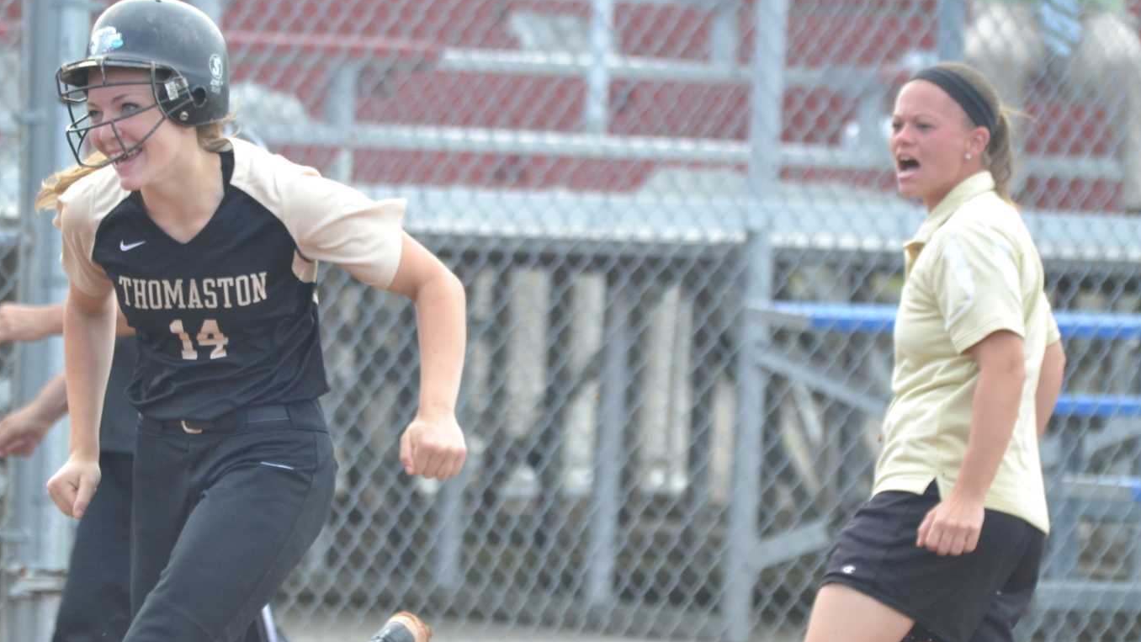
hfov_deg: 4.7
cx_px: 452
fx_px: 14003
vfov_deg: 2.6
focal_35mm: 463
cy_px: 376
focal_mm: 195
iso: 800
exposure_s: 1/800
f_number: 4.8
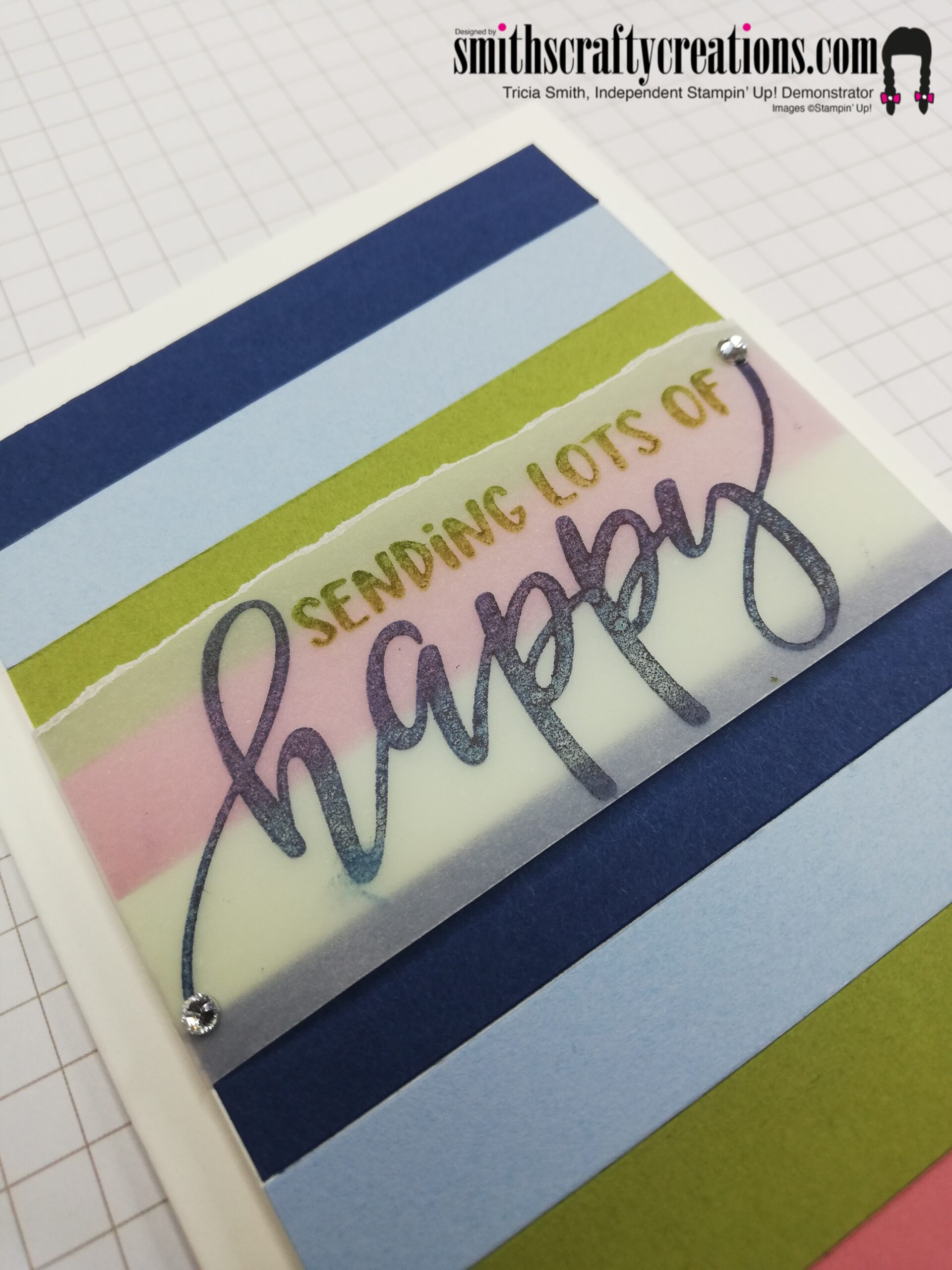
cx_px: 476
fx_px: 953
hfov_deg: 53.1
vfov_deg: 67.3
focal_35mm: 26
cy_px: 635
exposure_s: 1/50
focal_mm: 3.81
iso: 64
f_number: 2.2
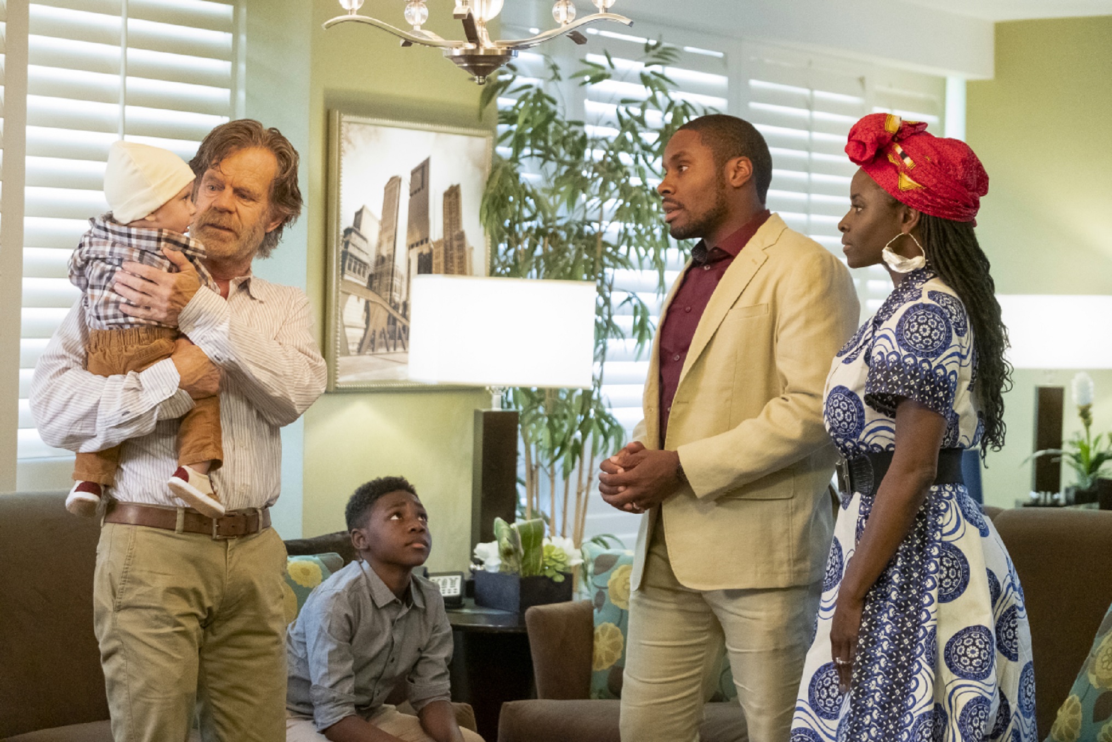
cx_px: 556
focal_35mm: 75
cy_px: 371
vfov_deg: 18.2
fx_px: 2316
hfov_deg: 27.0
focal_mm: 50
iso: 10000
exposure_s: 1/125
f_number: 2.8
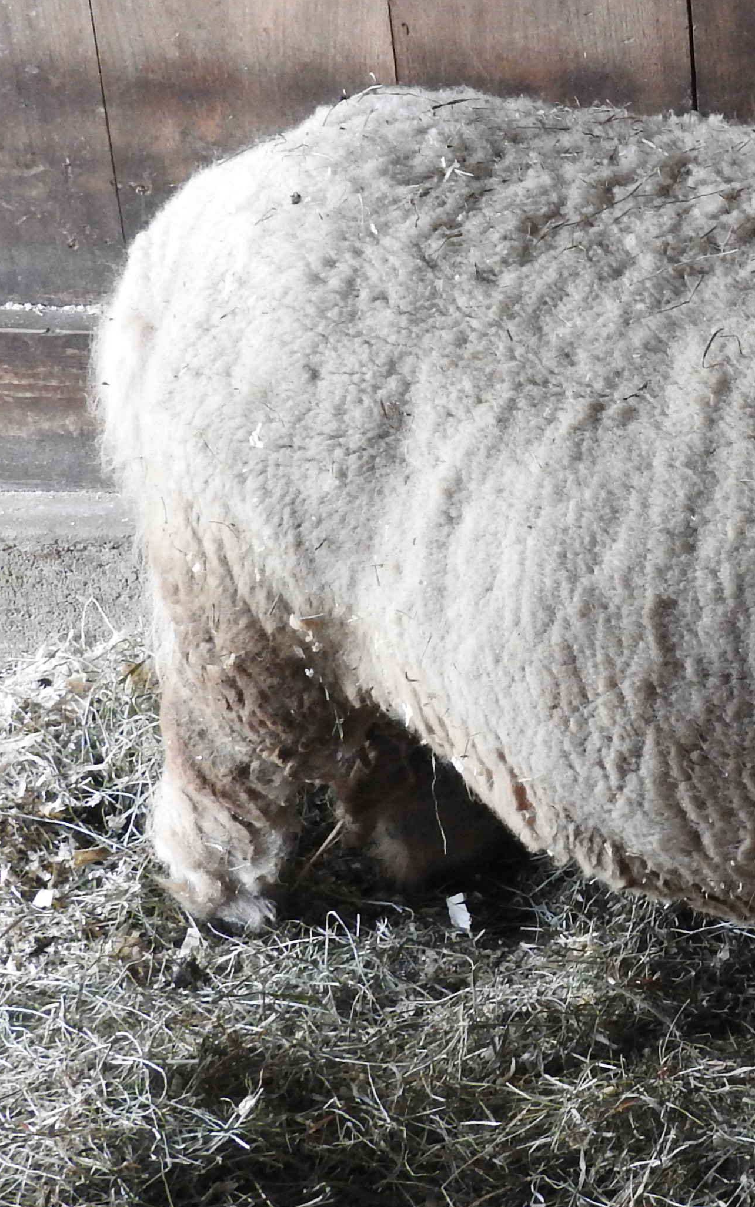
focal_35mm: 107
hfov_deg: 11.8
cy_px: 388
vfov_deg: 19.4
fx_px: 3522
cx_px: 1057
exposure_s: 1/13
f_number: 4
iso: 400
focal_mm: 8.1
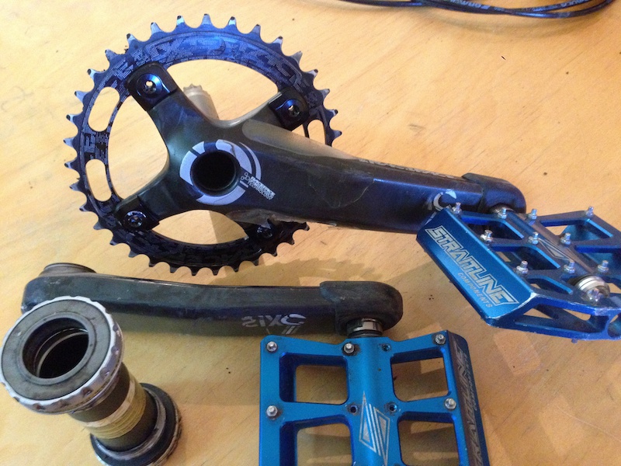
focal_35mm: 33
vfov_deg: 42.9
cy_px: 233
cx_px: 310
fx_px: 592
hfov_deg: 55.4
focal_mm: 4.12
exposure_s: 1/15
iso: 640
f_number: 2.4
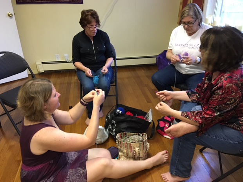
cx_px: 119
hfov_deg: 60.0
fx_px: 211
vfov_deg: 46.8
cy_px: 91
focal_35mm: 30
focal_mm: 4.15
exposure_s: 1/30
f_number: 2.2
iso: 200
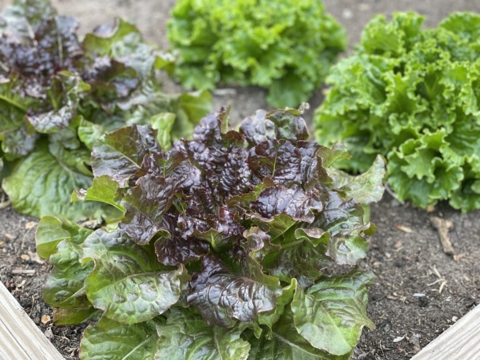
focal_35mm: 52
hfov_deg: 36.8
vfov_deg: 28.0
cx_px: 240
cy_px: 180
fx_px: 721
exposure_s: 1/122
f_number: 2
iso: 200
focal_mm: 6
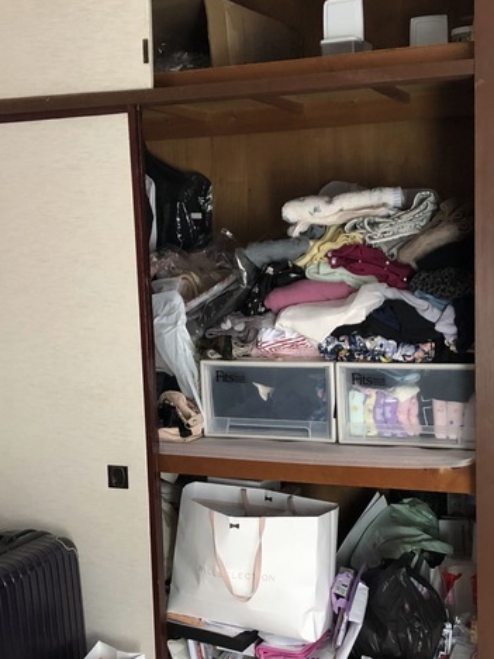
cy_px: 371
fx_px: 970
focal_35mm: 51
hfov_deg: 28.6
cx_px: 242
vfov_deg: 37.4
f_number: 1.8
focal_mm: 3.99
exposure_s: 1/15
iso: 80
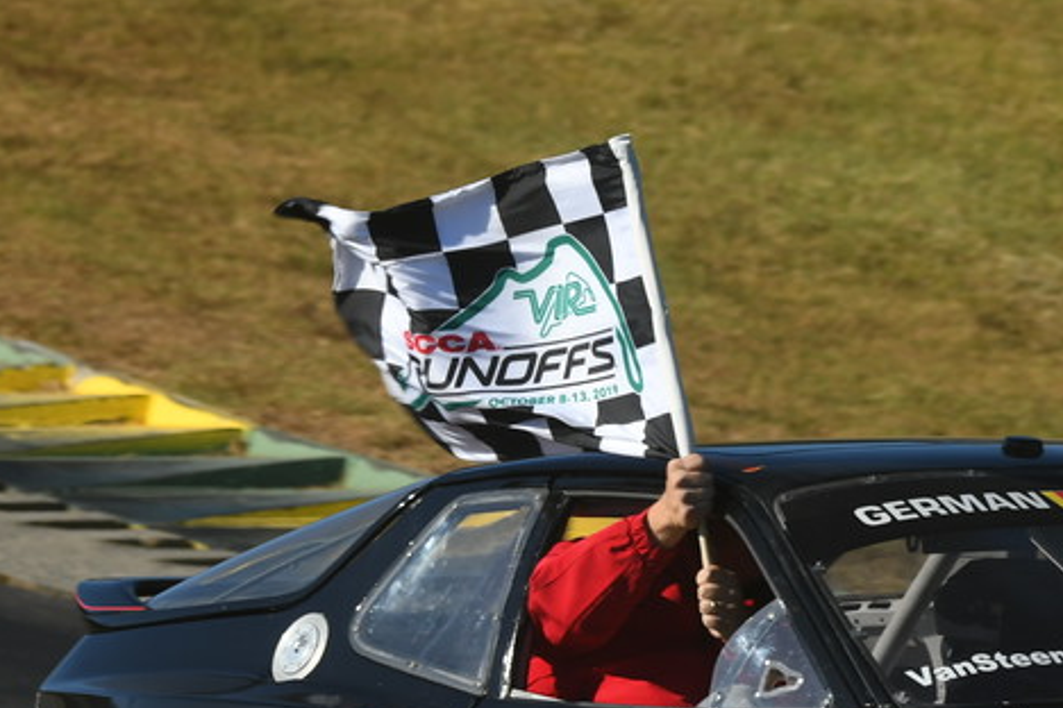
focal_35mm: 847
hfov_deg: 2.4
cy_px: 613
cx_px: 1192
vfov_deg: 1.6
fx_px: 25008
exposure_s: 1/1000
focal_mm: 220
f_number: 7.1
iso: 200
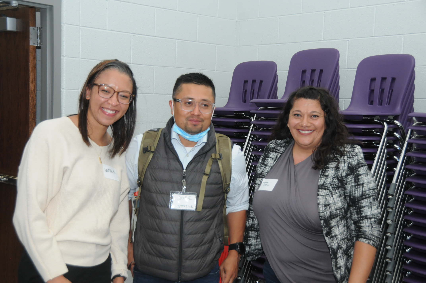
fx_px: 674
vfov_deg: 23.7
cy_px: 142
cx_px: 213
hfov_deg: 35.1
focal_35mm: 57
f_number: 5
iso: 800
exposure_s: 1/80
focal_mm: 38
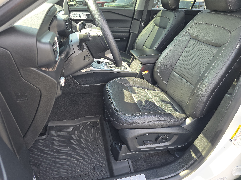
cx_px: 120
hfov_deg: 73.9
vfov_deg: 58.9
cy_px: 90
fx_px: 160
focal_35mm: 23
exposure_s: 1/180
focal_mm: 6.3
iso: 50
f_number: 1.7
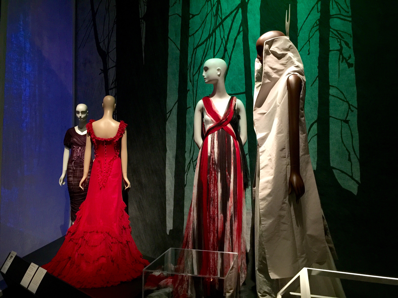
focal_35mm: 29
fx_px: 333
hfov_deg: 61.7
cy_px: 149
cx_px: 199
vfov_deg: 48.2
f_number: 2.2
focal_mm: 4.15
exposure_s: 1/4
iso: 125
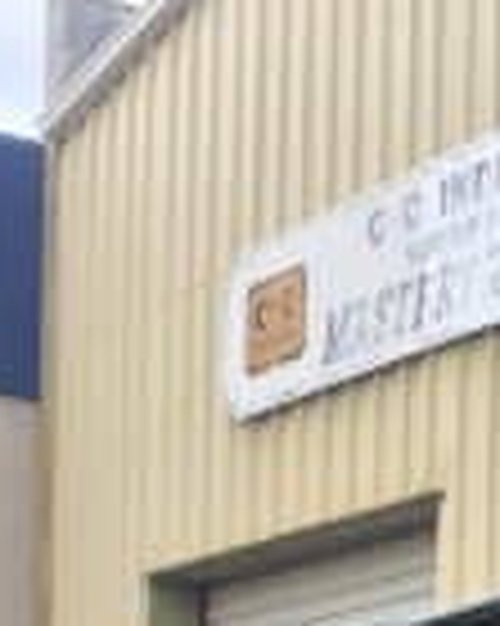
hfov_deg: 9.0
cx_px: 1167
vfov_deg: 11.5
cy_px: 1117
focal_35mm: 156
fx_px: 2889
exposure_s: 1/444
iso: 32
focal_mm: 4.15
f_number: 2.2
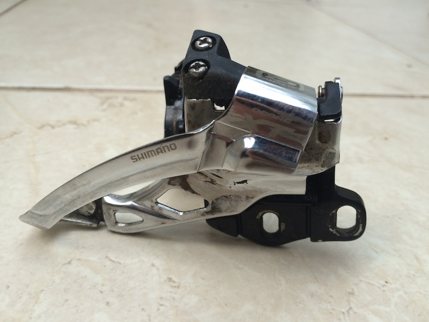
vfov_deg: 48.2
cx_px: 214
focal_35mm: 29
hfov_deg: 61.7
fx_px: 359
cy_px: 161
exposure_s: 1/30
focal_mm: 4.15
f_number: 2.2
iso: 64
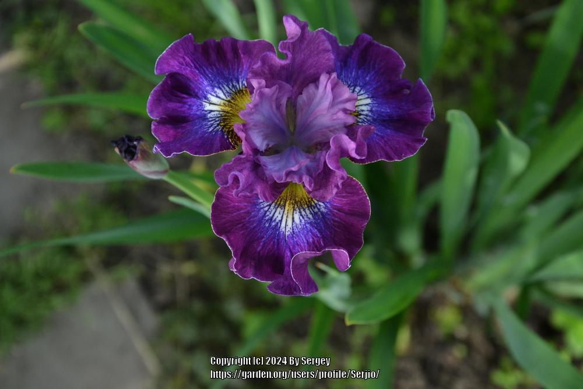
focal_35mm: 93
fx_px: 1506
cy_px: 194
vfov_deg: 14.7
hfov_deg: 21.9
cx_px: 292
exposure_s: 1/320
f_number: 5.3
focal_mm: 62
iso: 800
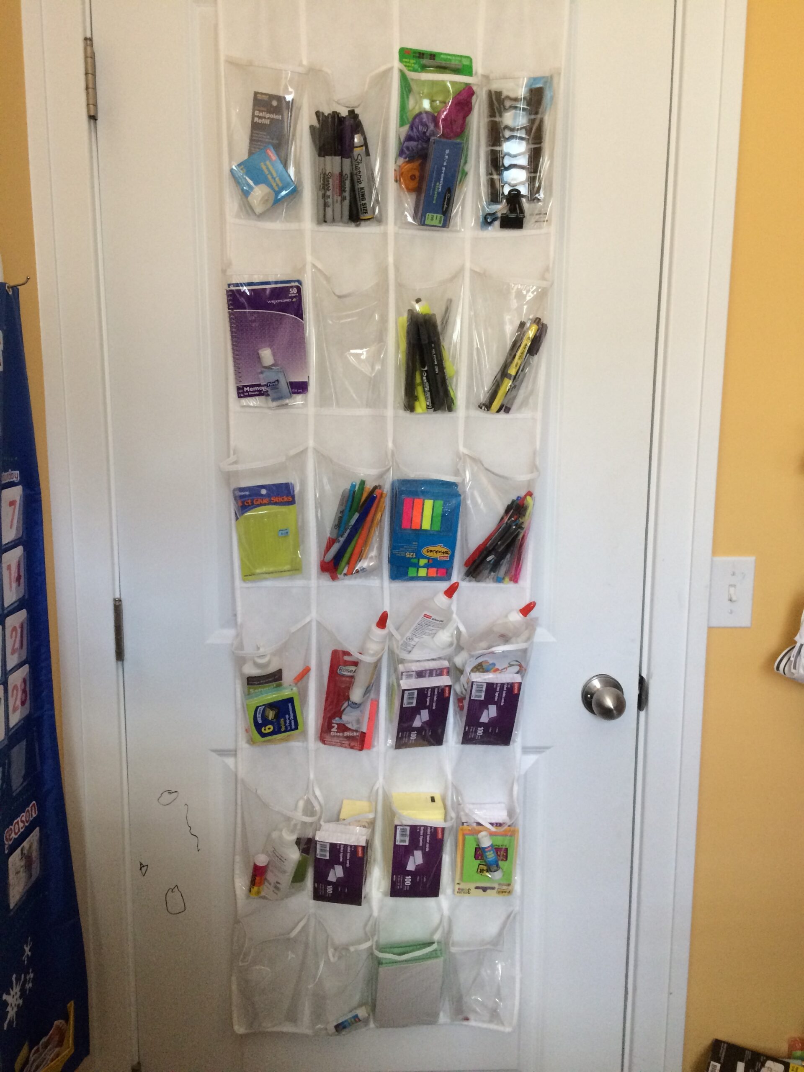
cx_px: 402
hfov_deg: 48.2
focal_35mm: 29
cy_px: 536
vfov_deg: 61.7
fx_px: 898
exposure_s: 1/30
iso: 160
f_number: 2.2
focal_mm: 4.15
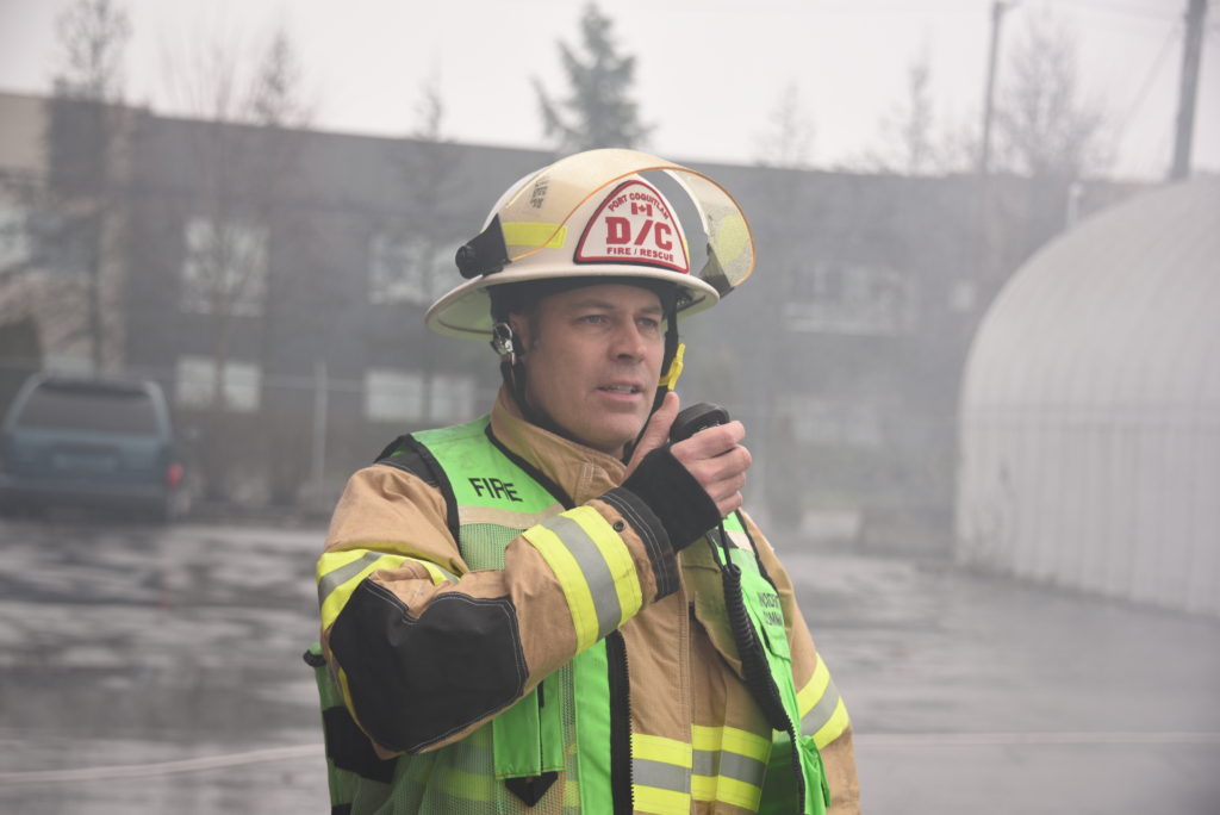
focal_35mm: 72
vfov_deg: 19.0
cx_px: 610
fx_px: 2441
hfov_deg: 28.1
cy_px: 408
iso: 200
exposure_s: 1/80
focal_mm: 72
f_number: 5
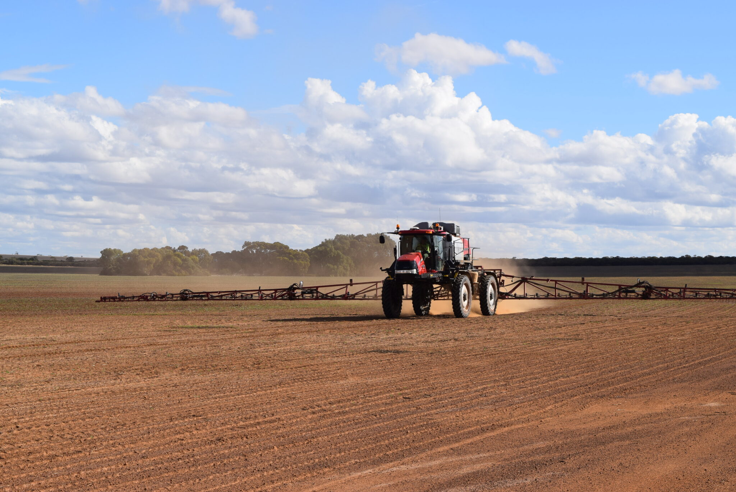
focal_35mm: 82
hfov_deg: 24.6
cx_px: 368
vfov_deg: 16.6
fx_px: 1688
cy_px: 246
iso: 200
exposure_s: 1/400
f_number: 10
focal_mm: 55
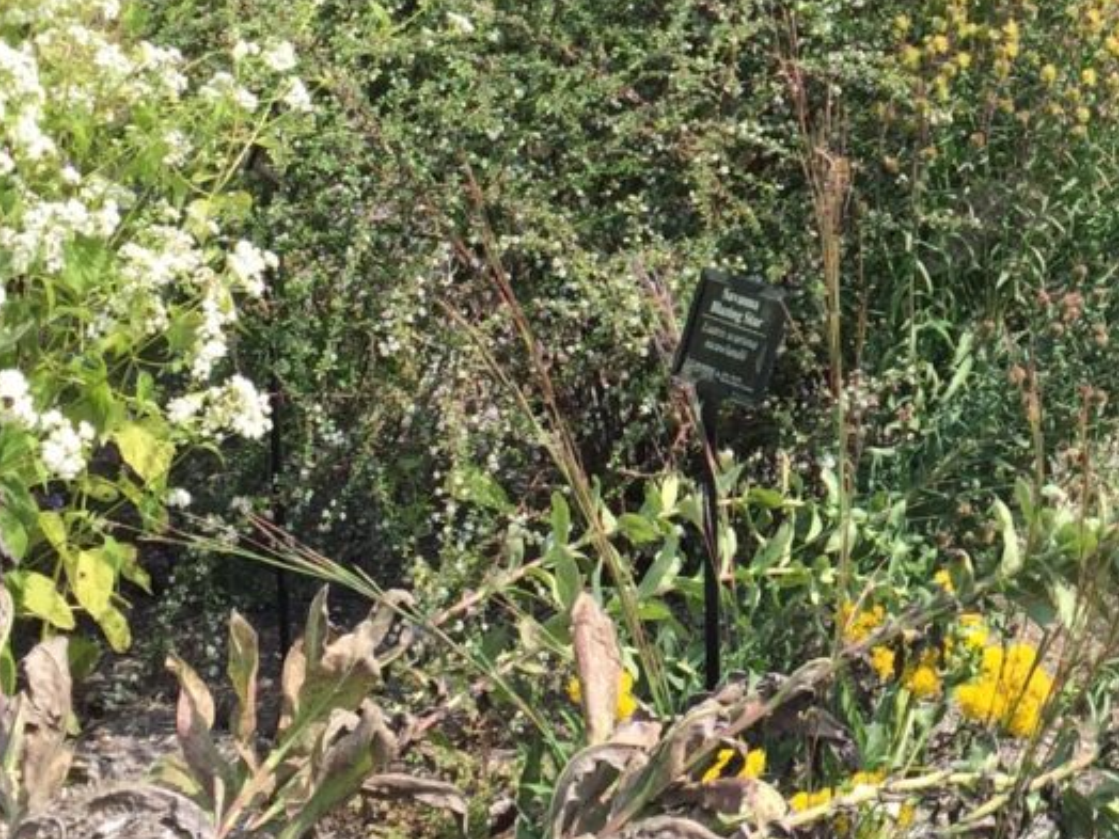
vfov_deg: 17.1
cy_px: 79
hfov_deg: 22.3
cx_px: 1063
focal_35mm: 85
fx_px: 2748
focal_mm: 4.15
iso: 32
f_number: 2.2
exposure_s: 1/732
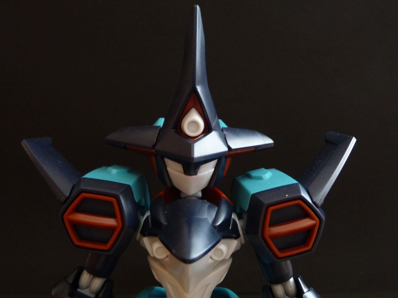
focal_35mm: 34
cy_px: 149
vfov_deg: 41.8
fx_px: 391
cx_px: 199
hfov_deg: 54.0
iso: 400
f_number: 3.6
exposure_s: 1/8
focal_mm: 5.6
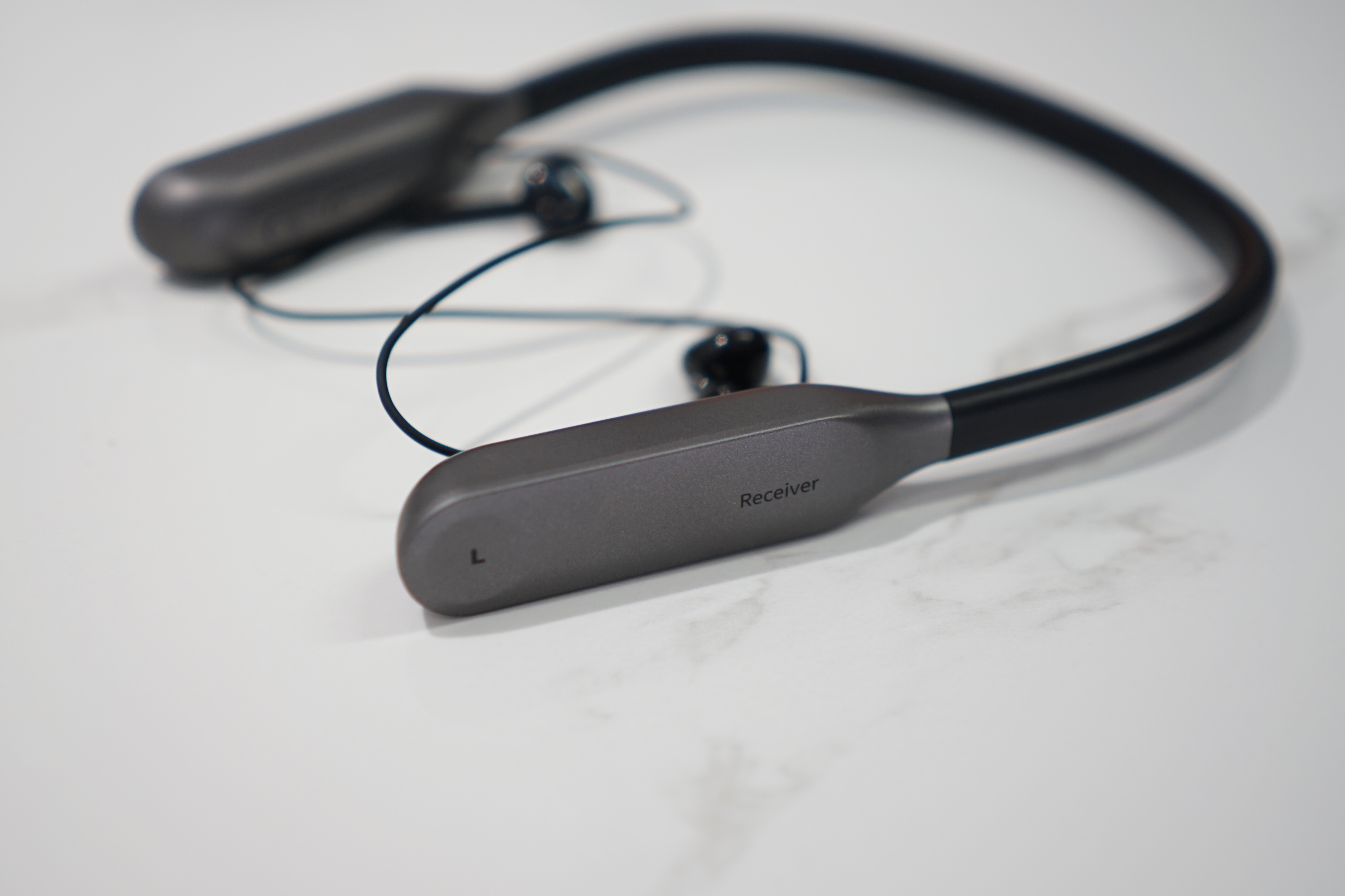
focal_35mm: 42
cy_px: 448
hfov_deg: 46.4
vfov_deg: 31.9
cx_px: 672
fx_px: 1569
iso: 250
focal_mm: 28
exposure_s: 1/60
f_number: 2
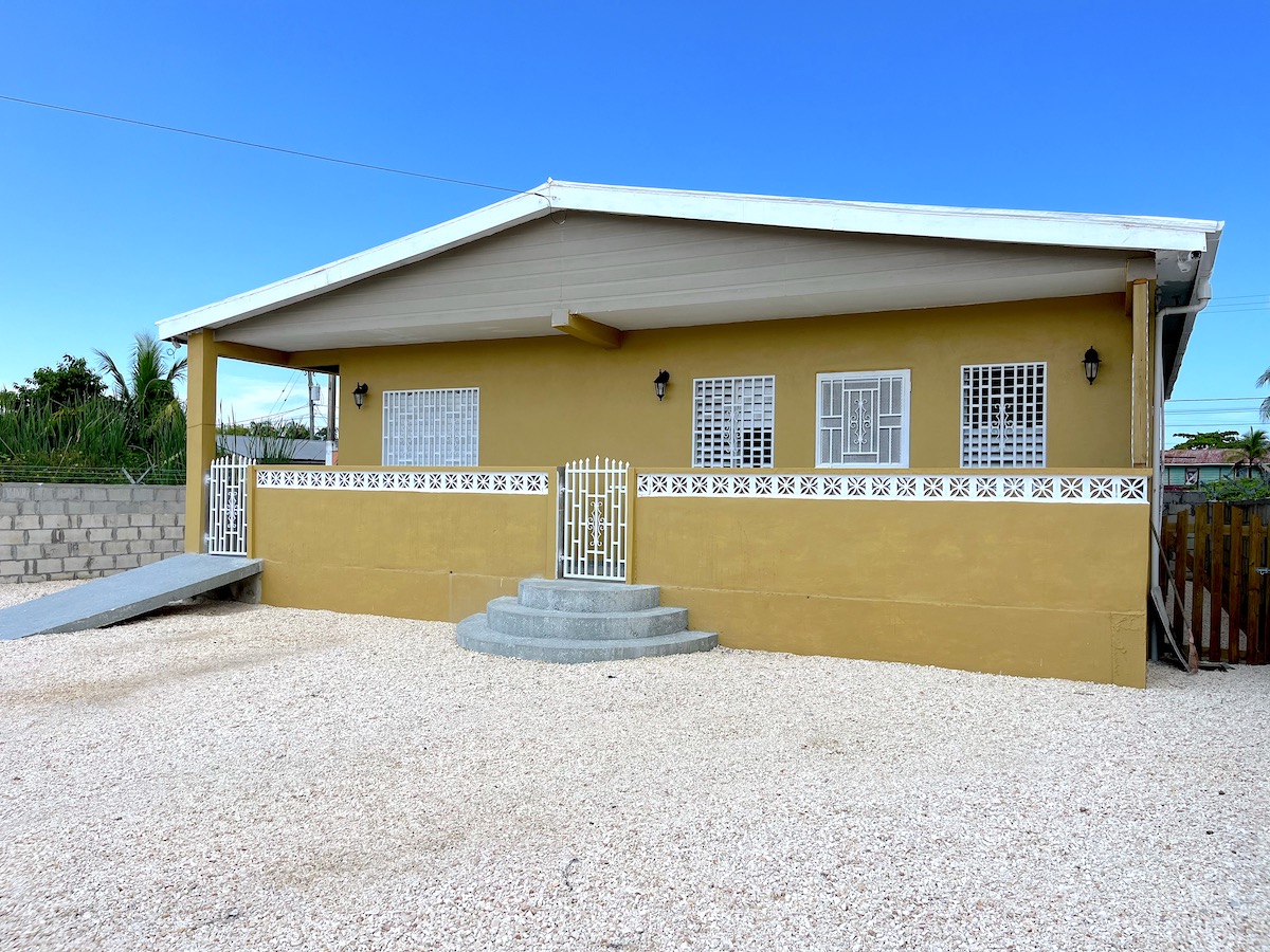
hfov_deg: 67.3
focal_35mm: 26
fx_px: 954
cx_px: 635
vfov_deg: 53.1
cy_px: 476
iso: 50
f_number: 1.6
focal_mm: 5.1
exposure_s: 1/3521
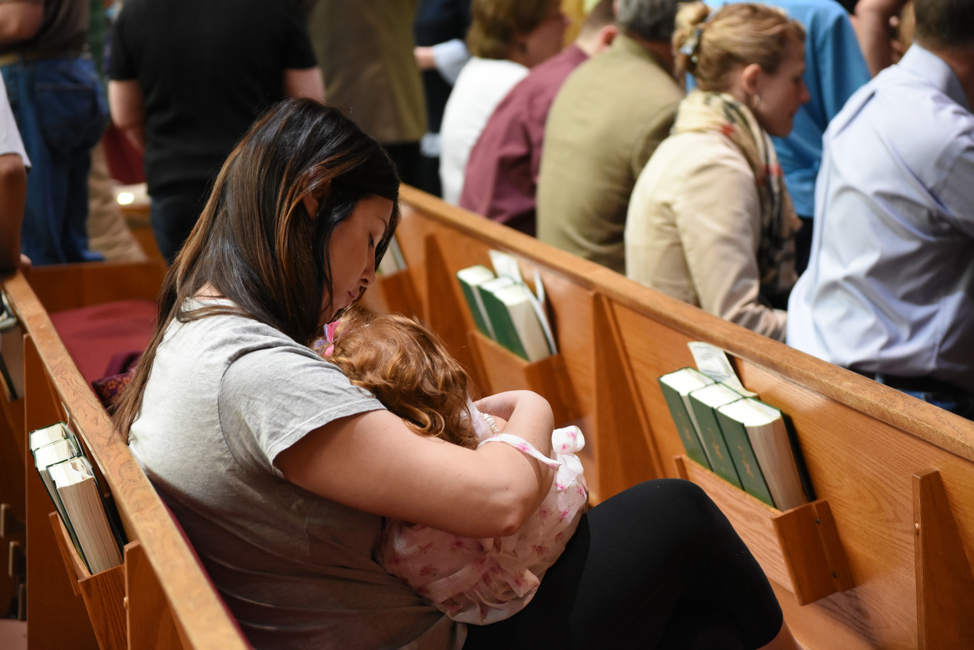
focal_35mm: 123
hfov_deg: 16.7
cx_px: 487
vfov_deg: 11.1
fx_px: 3328
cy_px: 325
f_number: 5
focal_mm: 82
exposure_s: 1/80
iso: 2000
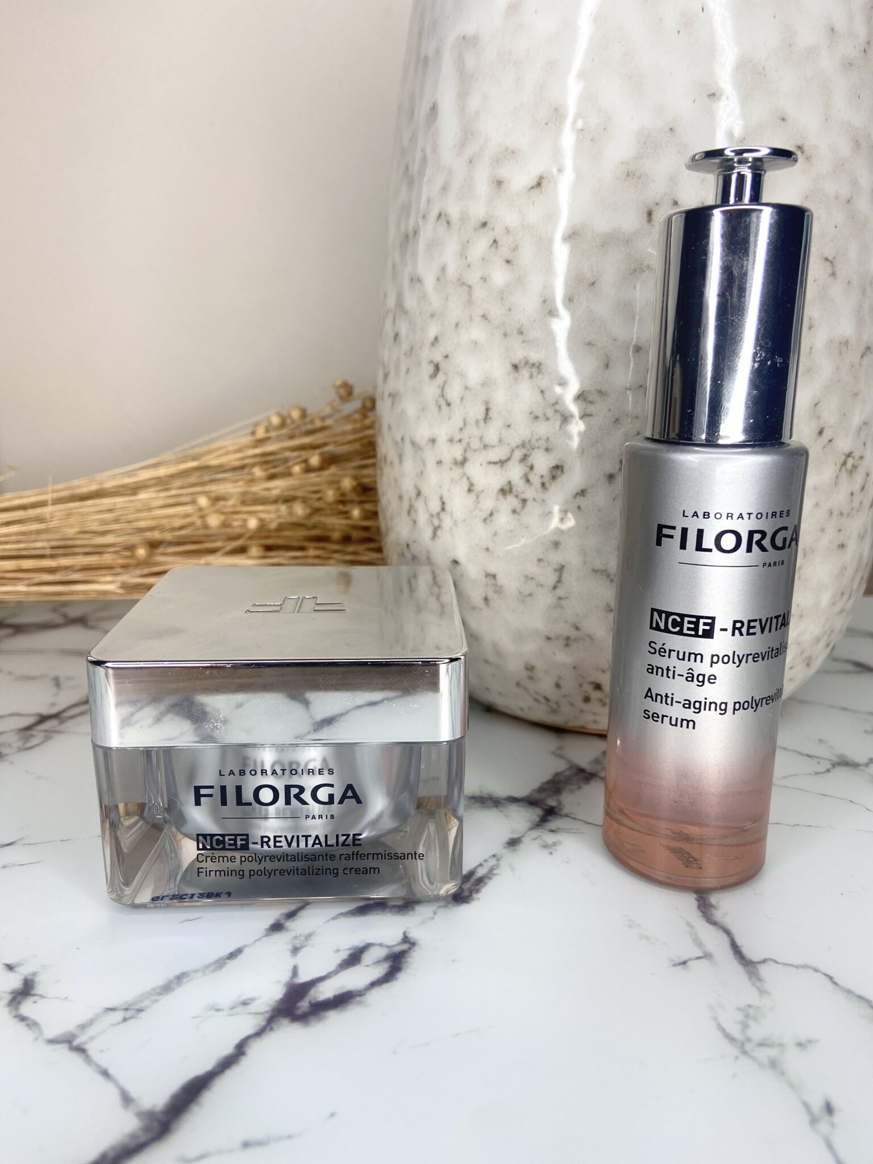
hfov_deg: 53.1
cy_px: 582
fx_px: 874
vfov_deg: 67.3
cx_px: 436
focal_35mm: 26
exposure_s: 1/497
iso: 32
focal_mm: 4.25
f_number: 1.8
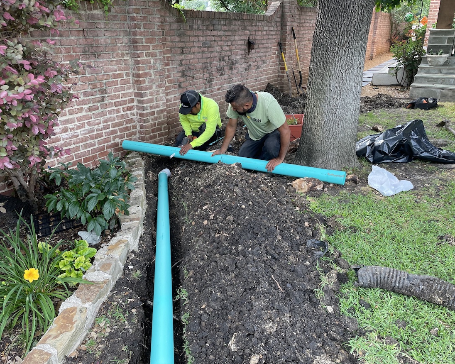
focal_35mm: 28
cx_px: 207
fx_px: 377
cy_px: 184
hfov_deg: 62.1
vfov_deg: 51.5
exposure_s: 1/126
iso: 32
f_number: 1.6
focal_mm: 4.2
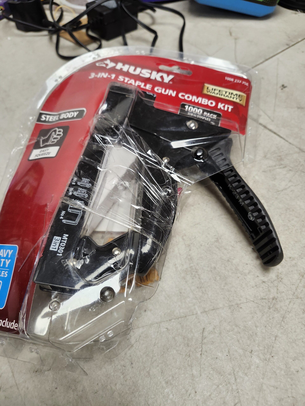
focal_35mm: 23
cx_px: 152
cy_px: 203
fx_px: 270
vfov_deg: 73.9
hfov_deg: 58.9
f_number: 1.8
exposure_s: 1/120
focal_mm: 5.54
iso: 250
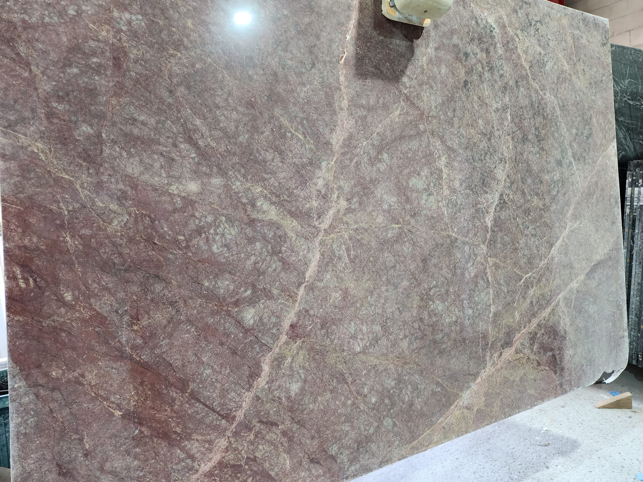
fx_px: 427
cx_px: 322
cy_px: 241
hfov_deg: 73.9
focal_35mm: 23
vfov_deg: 58.9
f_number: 1.8
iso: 400
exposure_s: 1/100
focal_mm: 6.4
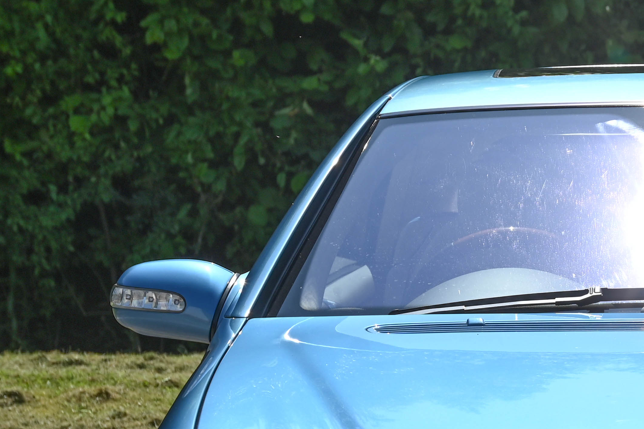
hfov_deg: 8.8
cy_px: 479
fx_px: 4132
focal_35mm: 231
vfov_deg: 5.9
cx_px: 727
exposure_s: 1/800
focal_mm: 82
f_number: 8
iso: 200
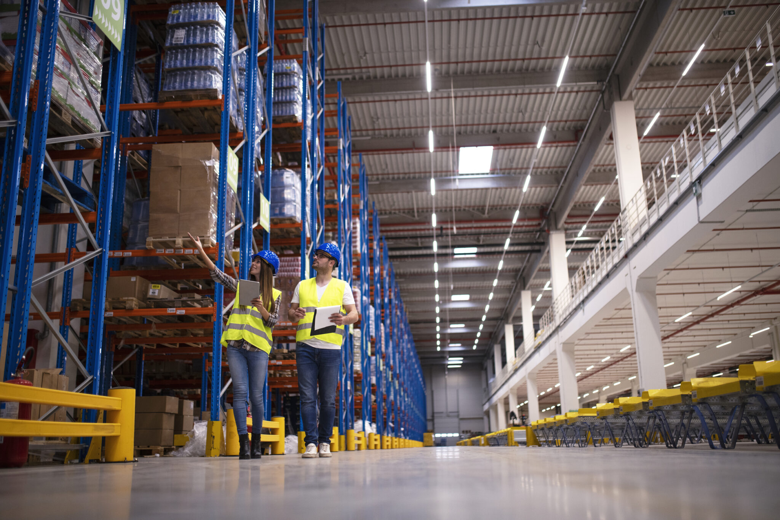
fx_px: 758
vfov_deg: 37.8
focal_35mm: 35
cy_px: 260
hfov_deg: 54.4
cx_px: 390
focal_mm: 35
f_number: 1.4
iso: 500
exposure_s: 1/250
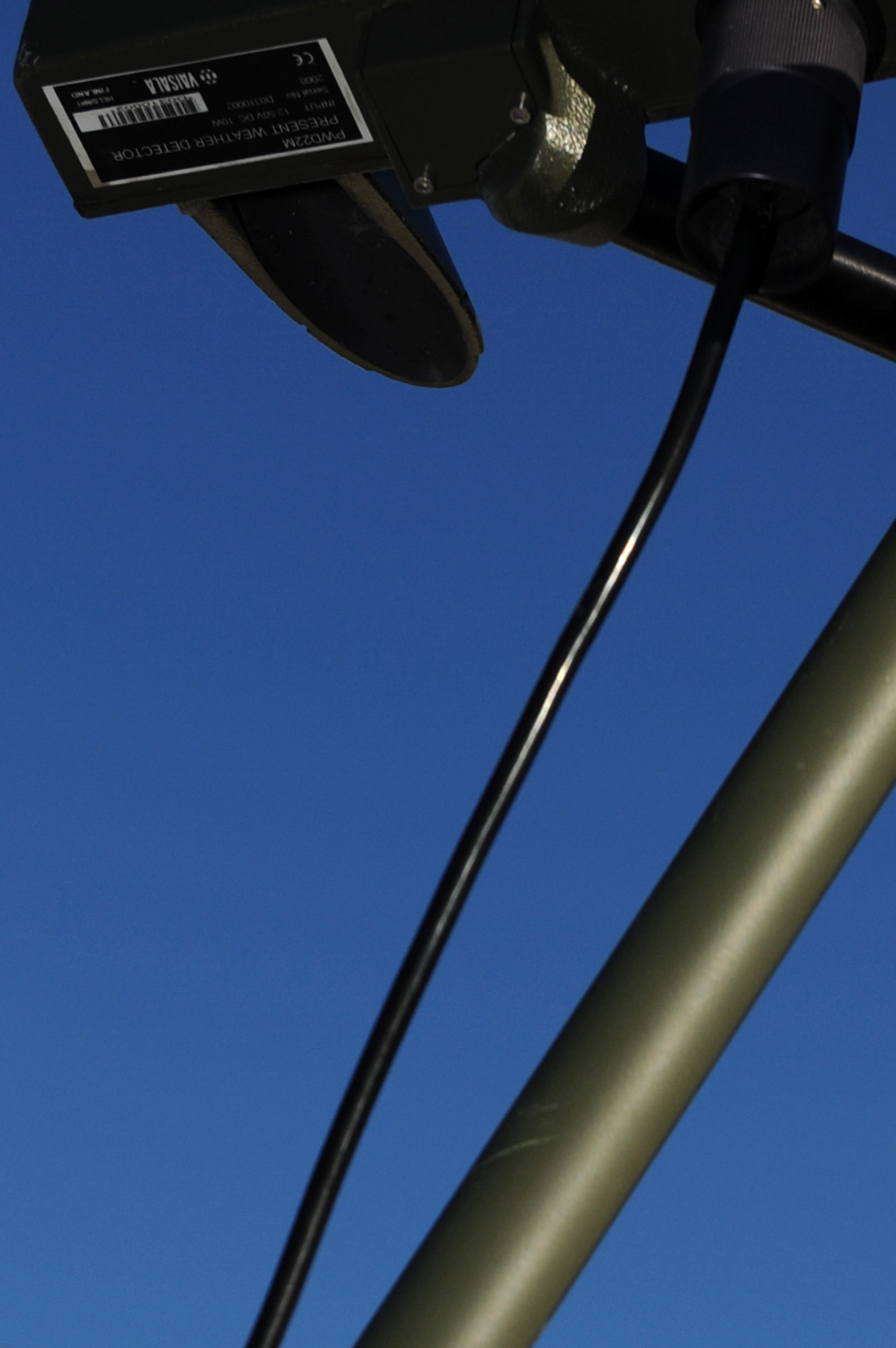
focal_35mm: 144
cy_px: 1622
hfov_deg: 9.5
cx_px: 824
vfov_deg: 13.8
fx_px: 5383
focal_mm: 56
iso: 320
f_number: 6.3
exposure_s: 1/2500
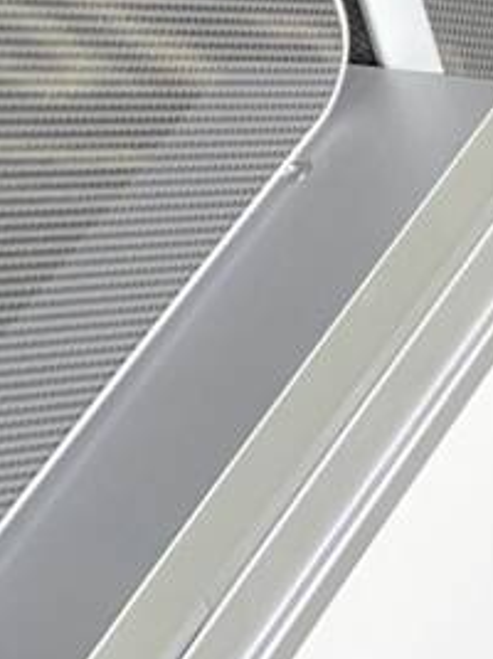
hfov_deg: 6.1
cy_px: -977
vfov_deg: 9.3
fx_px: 3554
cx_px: 2206
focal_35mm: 187
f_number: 1.6
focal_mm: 4.2
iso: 80
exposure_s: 1/121
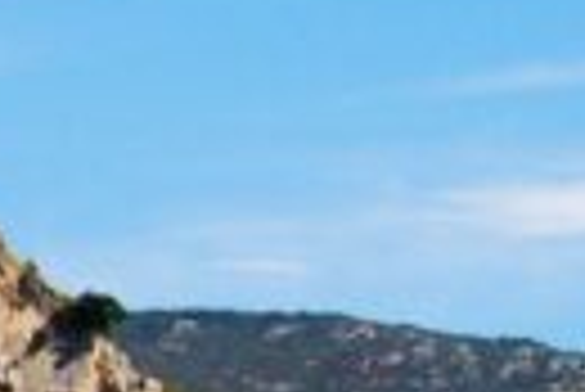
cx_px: -1350
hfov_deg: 4.4
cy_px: 397
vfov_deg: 3.1
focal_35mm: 450
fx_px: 7321
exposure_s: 1/250
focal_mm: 38
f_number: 8
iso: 100
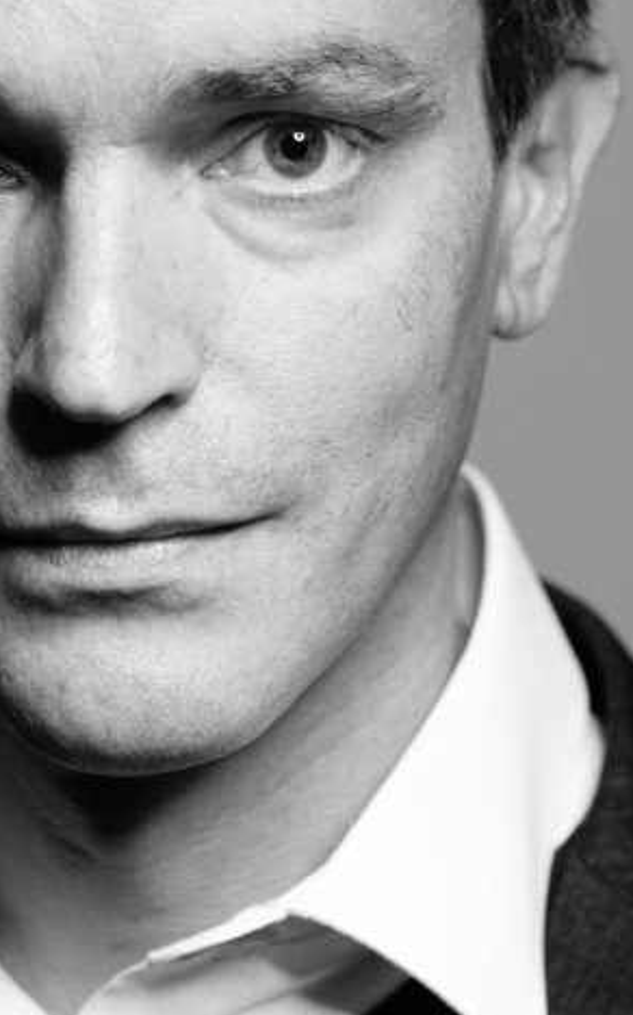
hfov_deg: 7.2
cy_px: 431
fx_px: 5057
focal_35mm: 183
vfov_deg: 11.5
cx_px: 150
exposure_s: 1/125
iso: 500
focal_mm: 90
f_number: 4.5
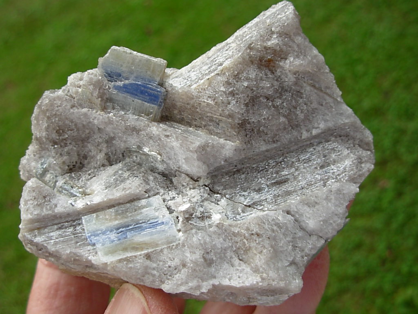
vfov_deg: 37.7
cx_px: 209
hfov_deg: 49.0
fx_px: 459
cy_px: 157
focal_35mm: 38
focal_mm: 6.3
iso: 50
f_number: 2.9
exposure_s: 1/102
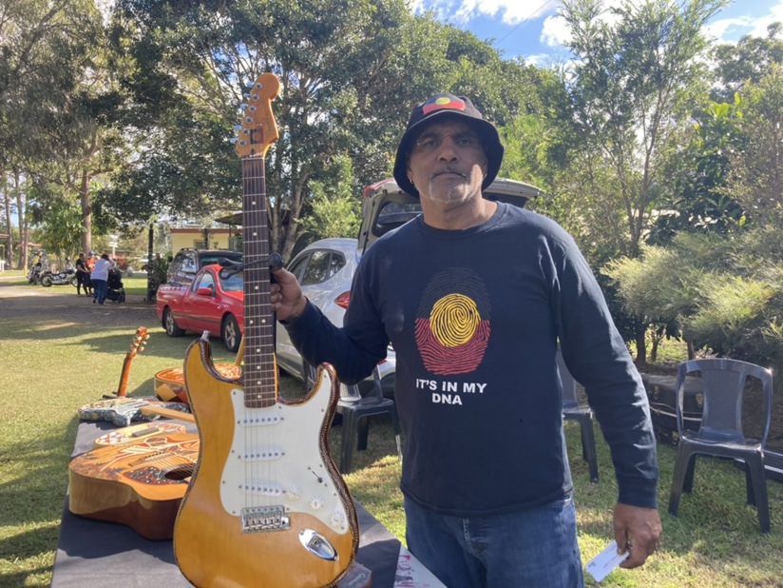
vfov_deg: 49.7
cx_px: 392
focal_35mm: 28
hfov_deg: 63.4
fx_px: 633
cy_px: 294
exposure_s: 1/226
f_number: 1.8
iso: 20
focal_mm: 3.99
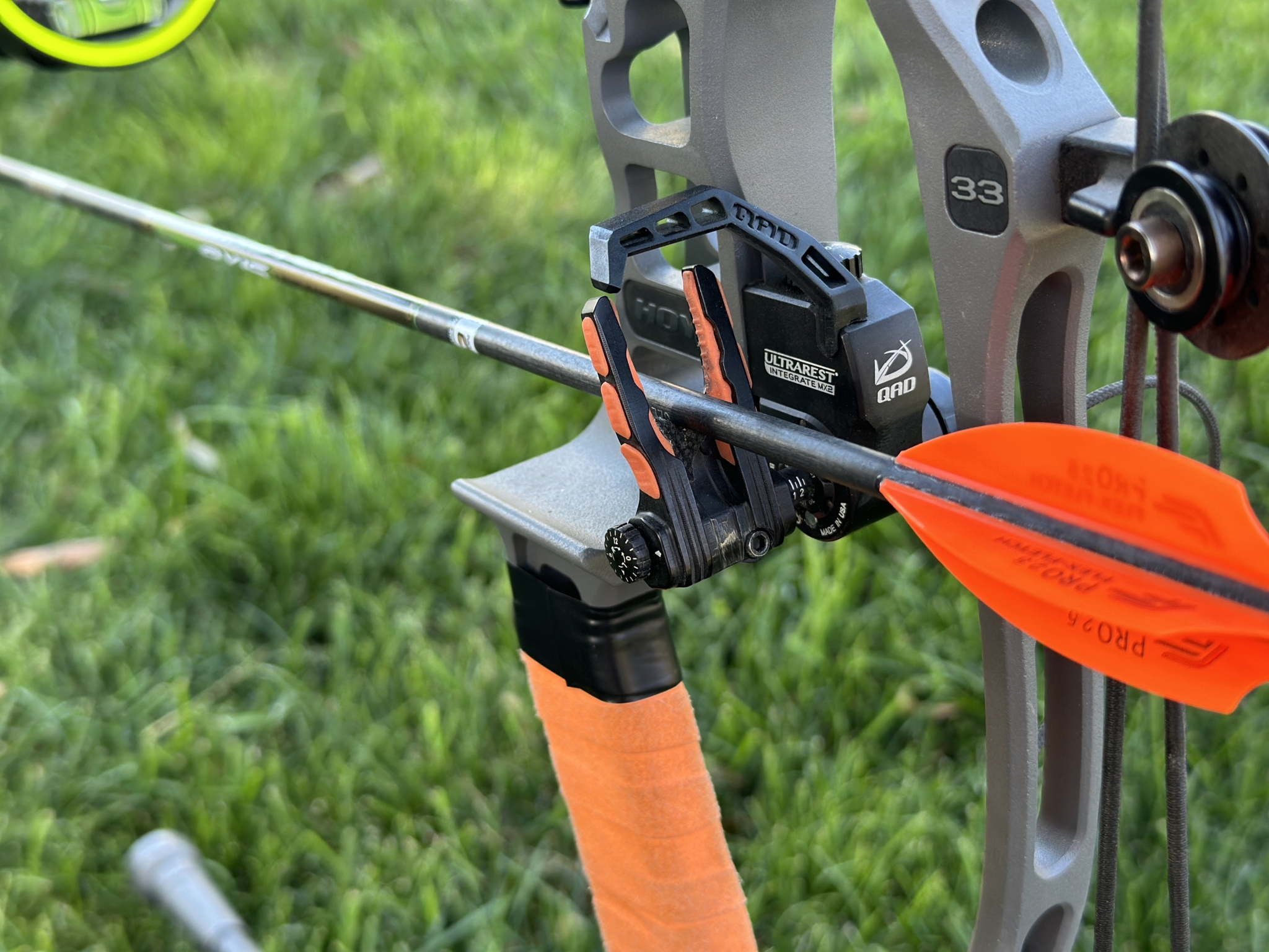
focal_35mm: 48
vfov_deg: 30.3
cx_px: 634
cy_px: 476
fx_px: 1760
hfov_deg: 39.7
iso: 64
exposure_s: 1/156
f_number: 1.78
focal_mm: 6.86
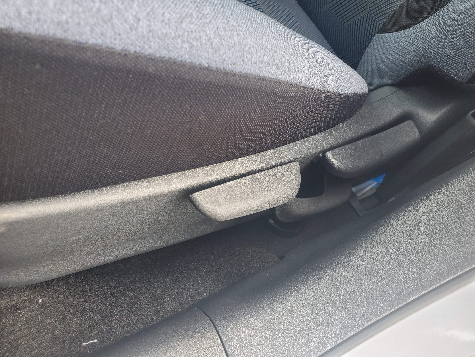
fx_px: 357
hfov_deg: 67.3
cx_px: 238
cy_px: 178
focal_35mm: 26
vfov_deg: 53.1
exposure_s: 1/120
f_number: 2.4
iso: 100
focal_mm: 4.3
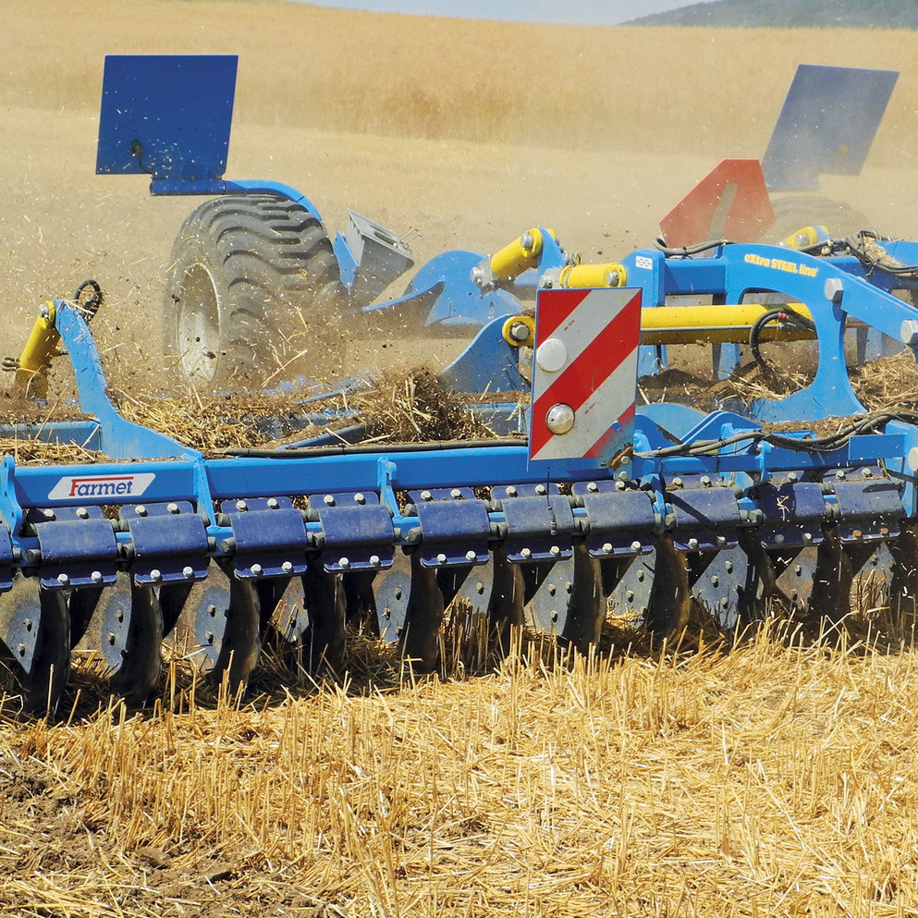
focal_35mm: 121
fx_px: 3630
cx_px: 657
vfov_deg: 14.4
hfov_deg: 14.4
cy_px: 541
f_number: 5
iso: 100
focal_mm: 14.5
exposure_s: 1/891
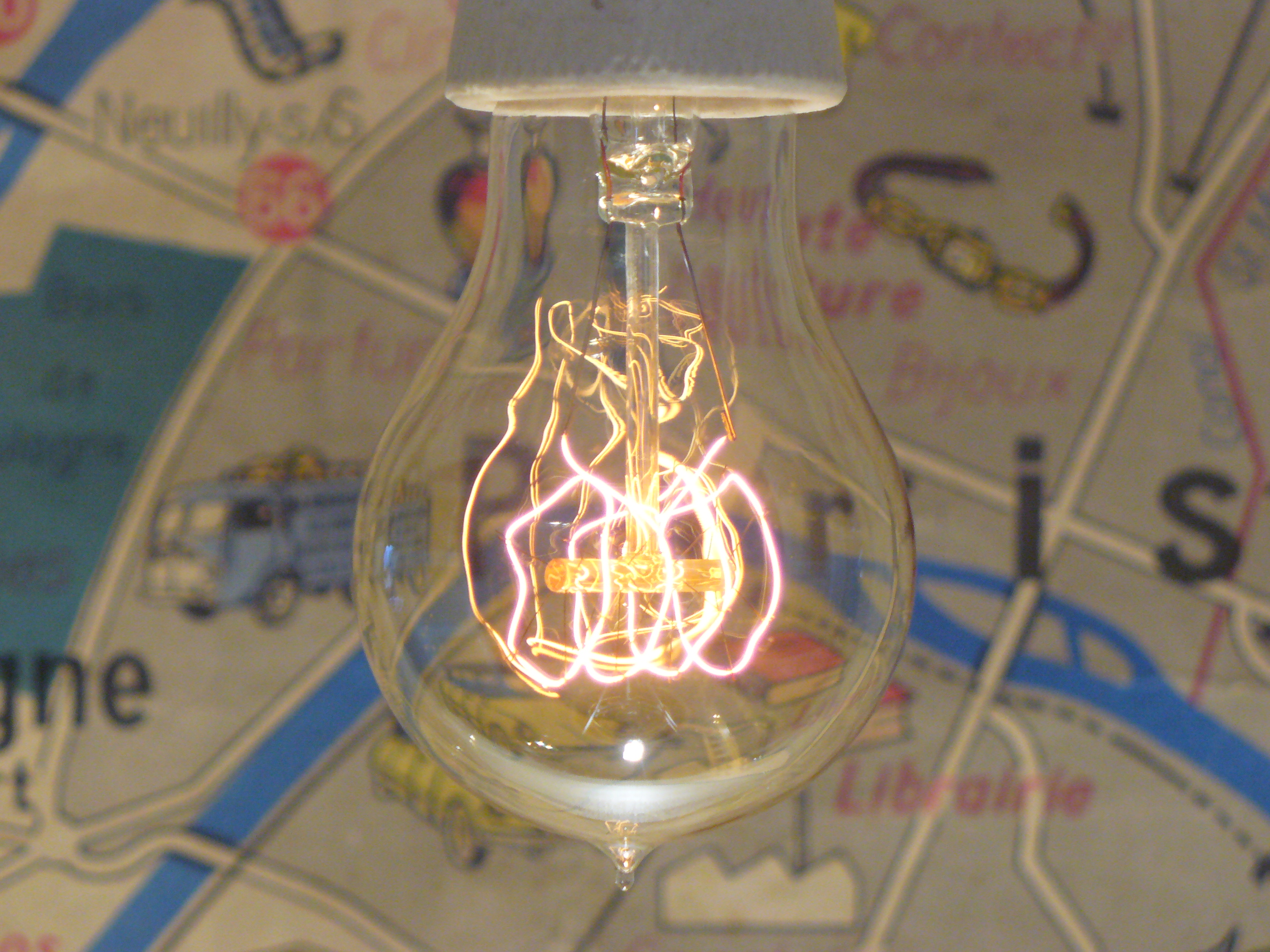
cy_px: 476
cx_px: 635
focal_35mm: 127
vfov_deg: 11.7
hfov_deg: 15.5
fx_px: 4659
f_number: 3.7
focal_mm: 21
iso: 200
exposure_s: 1/13
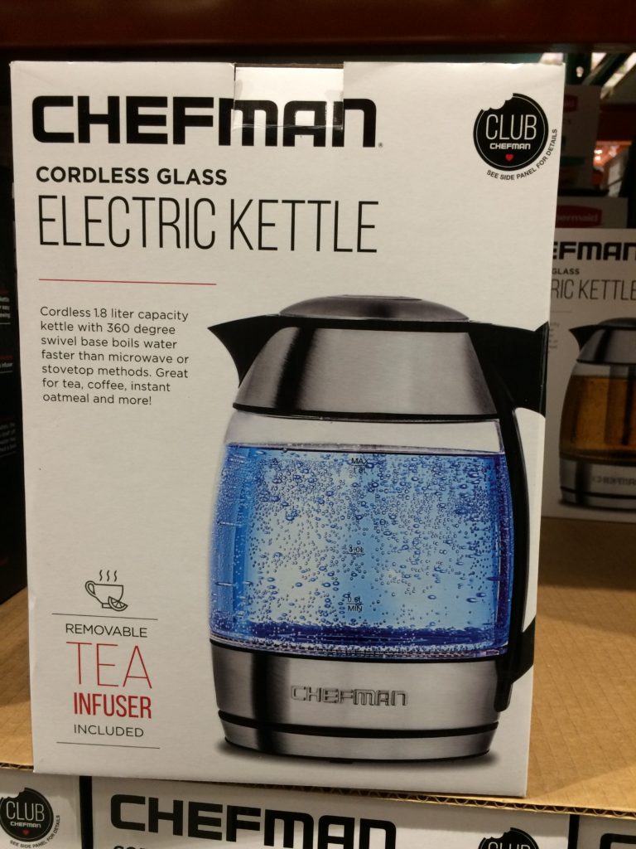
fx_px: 710
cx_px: 318
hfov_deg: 48.2
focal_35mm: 29
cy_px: 424
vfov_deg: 61.7
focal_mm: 4.15
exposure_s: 1/30
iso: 125
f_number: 2.2
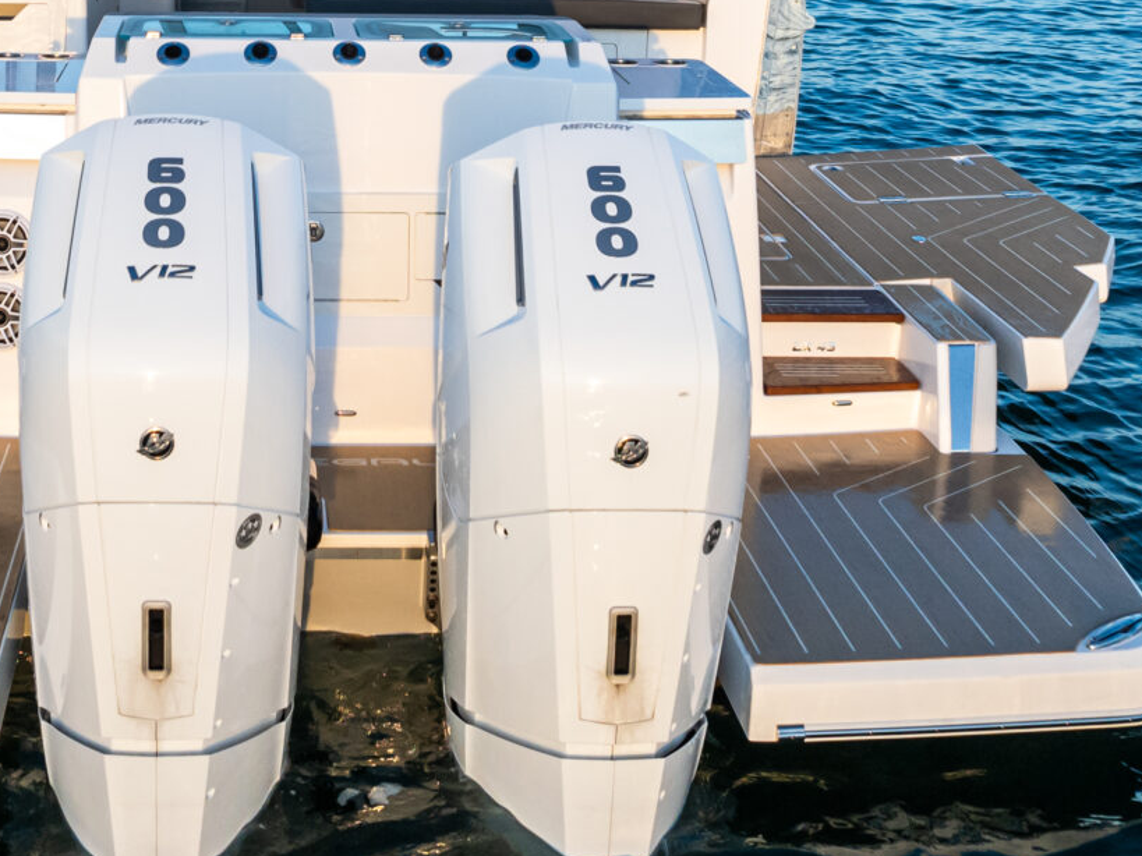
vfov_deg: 22.5
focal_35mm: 60
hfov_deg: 31.7
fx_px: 1979
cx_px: 304
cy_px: -165
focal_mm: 12.29
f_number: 4
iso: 400
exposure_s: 1/240
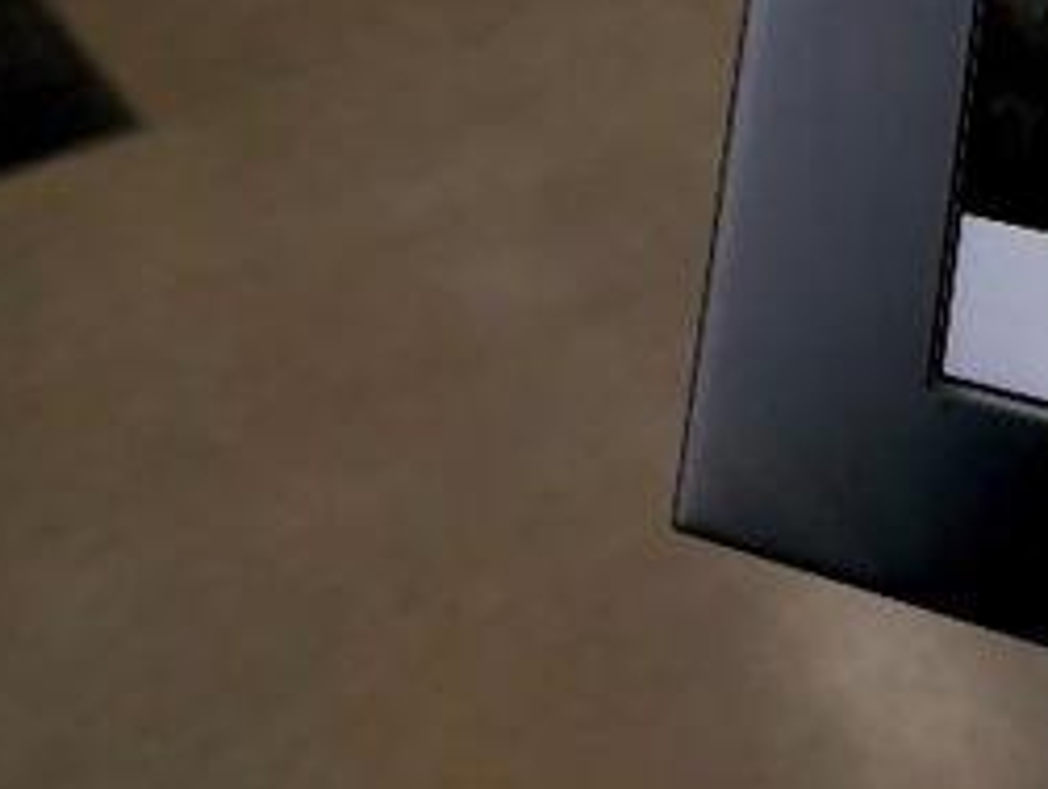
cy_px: -468
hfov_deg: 33.9
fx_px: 1486
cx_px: 1144
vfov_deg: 22.8
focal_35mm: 49
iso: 640
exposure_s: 1/80
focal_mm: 7
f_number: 4
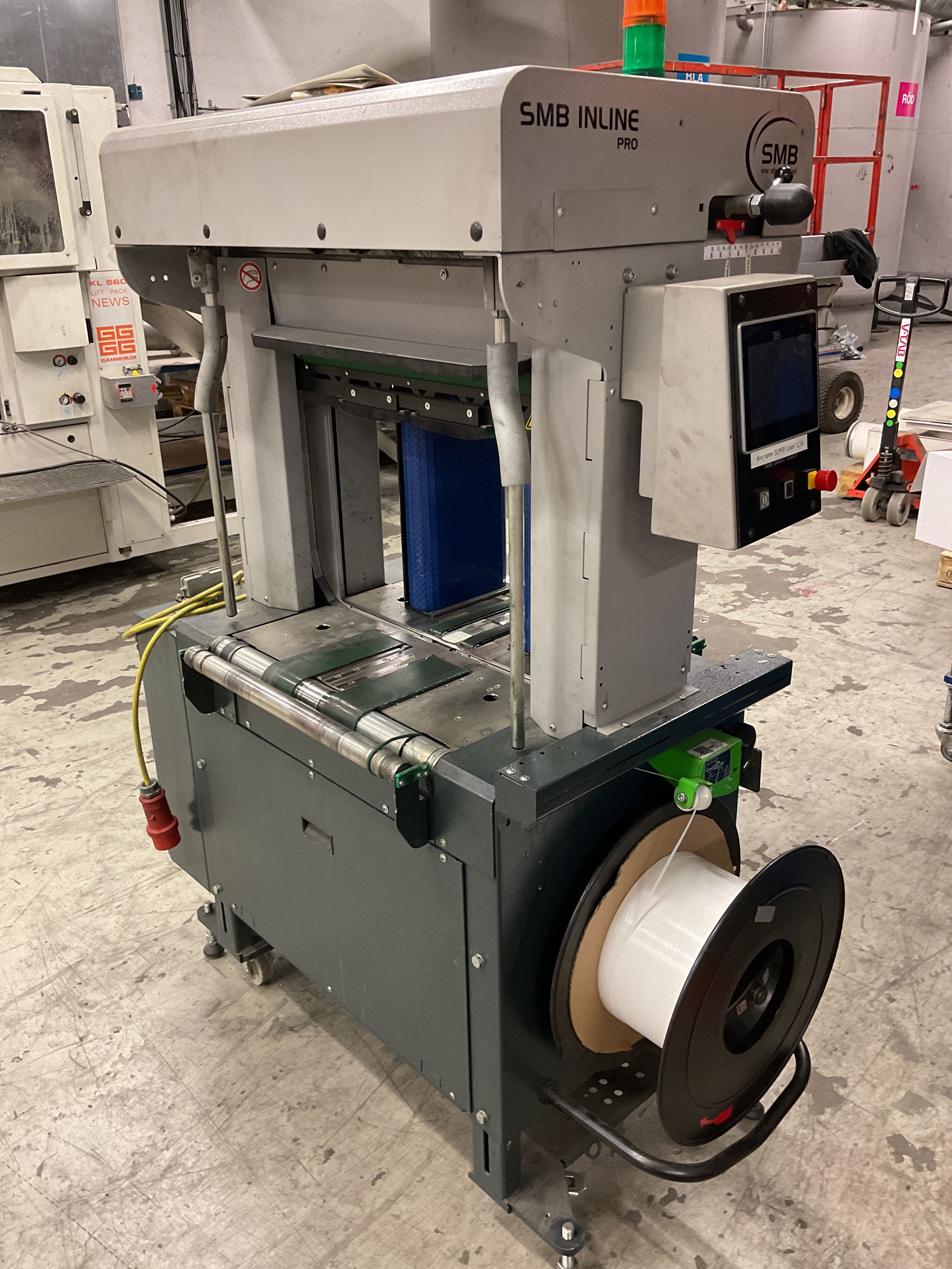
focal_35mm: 29
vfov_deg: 61.7
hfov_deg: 48.2
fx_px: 1063
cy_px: 634
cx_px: 476
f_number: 1.8
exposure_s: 1/50
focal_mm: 3
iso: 160
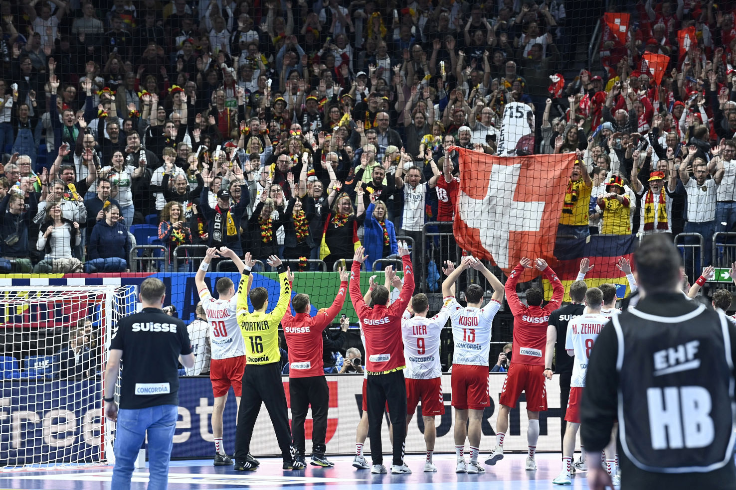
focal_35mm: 200
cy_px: 245
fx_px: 4089
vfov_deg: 6.9
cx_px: 368
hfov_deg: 10.3
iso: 2500
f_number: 5.6
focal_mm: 200
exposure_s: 1/400
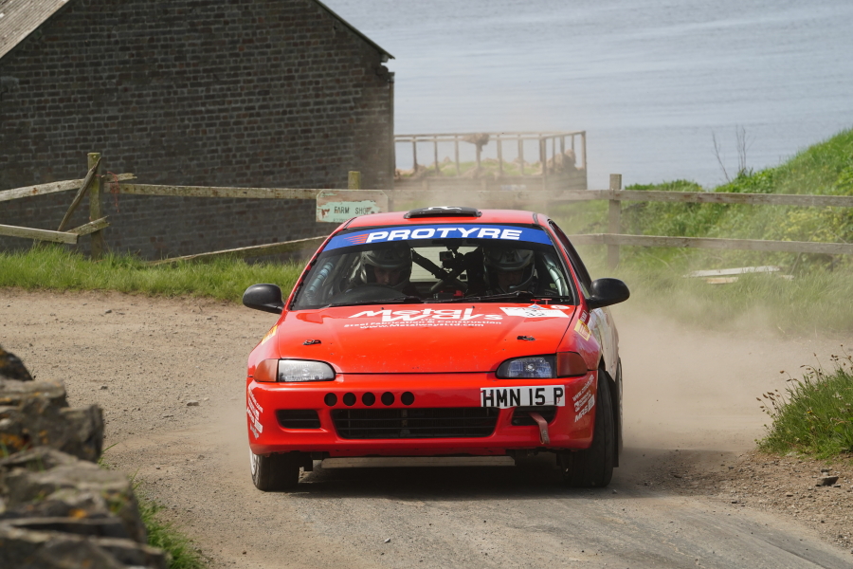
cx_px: 426
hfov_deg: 10.8
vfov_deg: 7.2
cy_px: 284
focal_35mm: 191
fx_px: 4525
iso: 800
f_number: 11
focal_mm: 191
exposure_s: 1/400
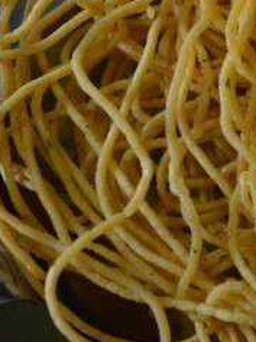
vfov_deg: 10.6
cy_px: 167
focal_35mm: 187
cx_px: 344
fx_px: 1844
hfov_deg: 7.8
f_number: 5.3
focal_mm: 40
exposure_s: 1/30
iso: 1100
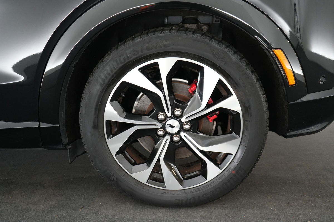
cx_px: 167
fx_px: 306
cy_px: 111
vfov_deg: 40.0
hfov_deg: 57.2
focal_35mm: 33
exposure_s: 1/160
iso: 4000
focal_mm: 33
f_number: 4
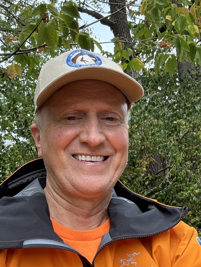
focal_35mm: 44
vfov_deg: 42.7
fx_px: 341
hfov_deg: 32.8
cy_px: 162
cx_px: 84
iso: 32
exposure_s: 1/162
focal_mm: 2.69
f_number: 1.9
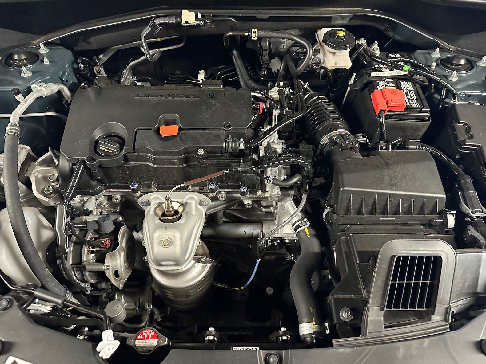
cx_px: 243
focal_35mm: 24
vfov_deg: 56.8
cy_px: 182
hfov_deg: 71.6
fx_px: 337
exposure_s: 1/40
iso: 1000
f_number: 1.78
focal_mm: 6.86
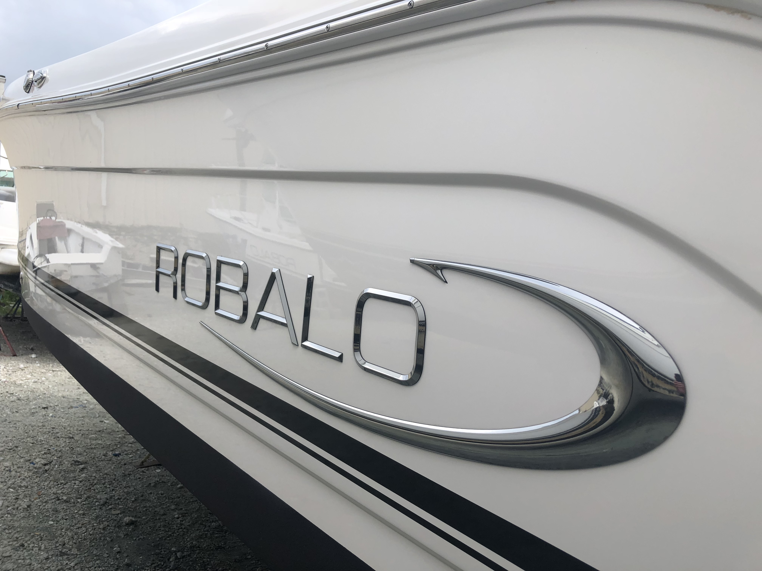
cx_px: 381
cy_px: 286
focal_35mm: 28
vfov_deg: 49.7
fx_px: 616
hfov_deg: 63.4
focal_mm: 3.99
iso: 20
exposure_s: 1/704
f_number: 1.8
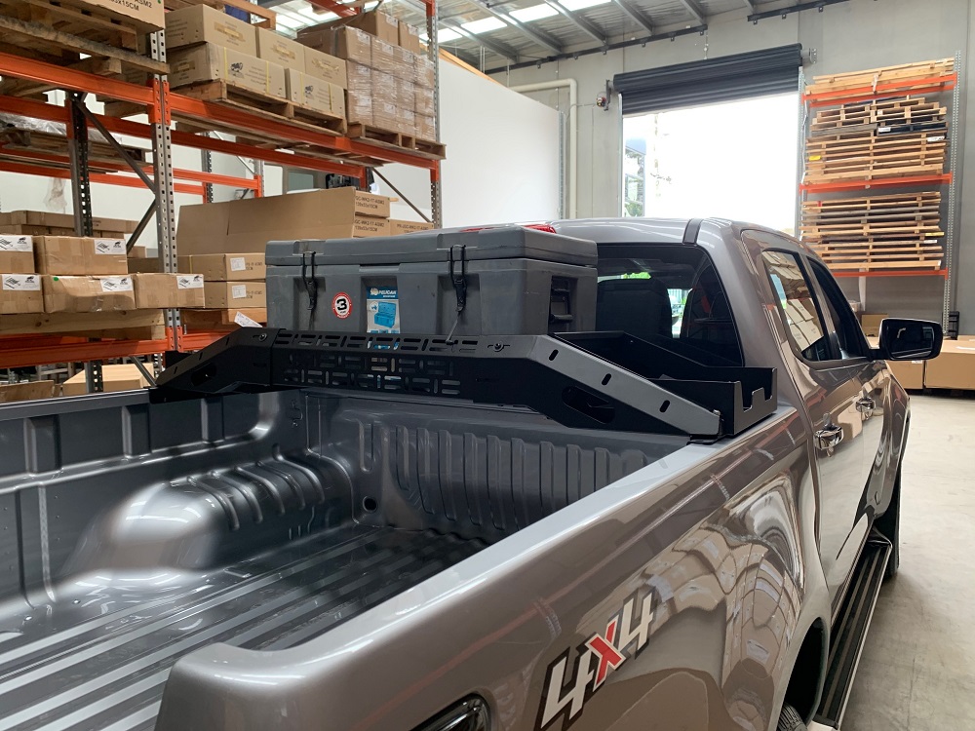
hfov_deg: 67.3
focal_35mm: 26
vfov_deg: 53.1
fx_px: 732
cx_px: 488
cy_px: 366
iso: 100
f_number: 1.8
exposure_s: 1/92
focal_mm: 4.25
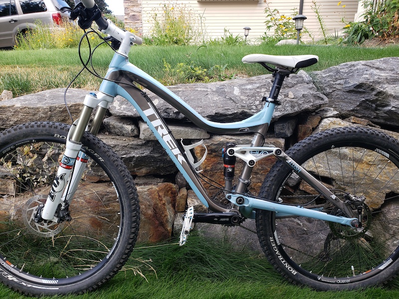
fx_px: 300
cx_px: 200
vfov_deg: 53.1
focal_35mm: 26
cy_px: 150
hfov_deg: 67.3
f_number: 2.4
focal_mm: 4.3
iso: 50
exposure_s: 1/130
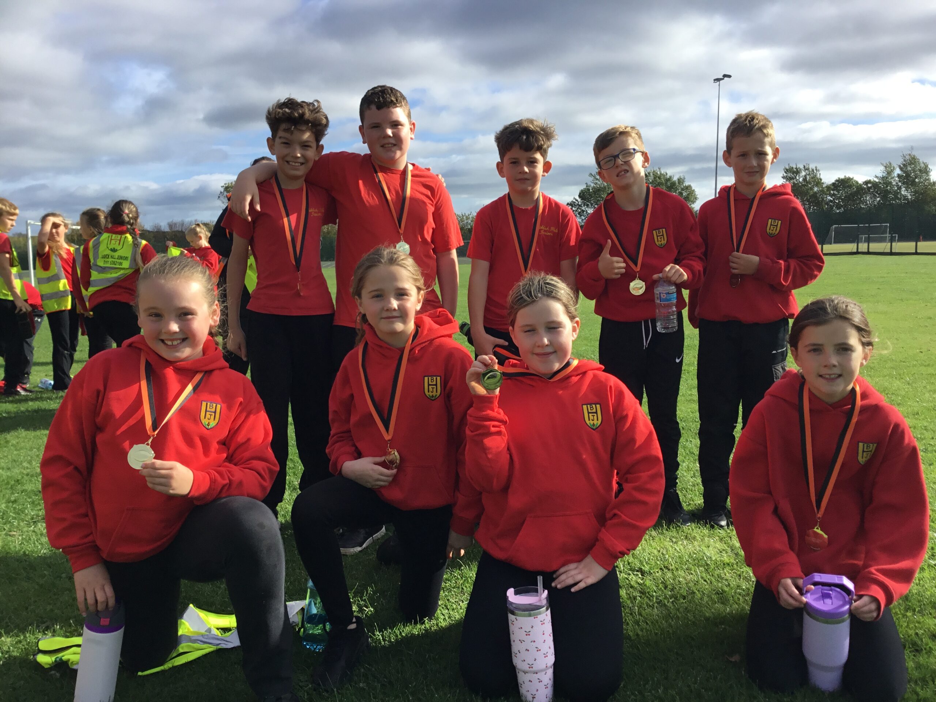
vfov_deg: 45.4
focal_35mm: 31
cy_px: 351
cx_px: 468
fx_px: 838
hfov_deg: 58.4
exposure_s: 1/1072
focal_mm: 3.3
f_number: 2.4
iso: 25
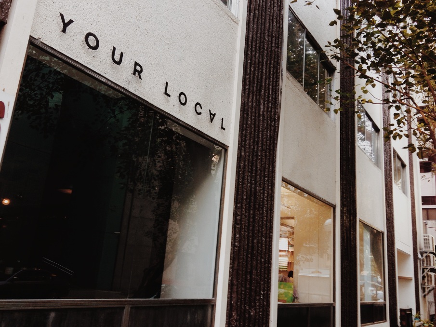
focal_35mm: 33
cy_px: 164
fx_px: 415
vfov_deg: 42.9
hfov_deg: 55.4
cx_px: 218
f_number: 2.4
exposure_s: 1/30
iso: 64
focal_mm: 4.12
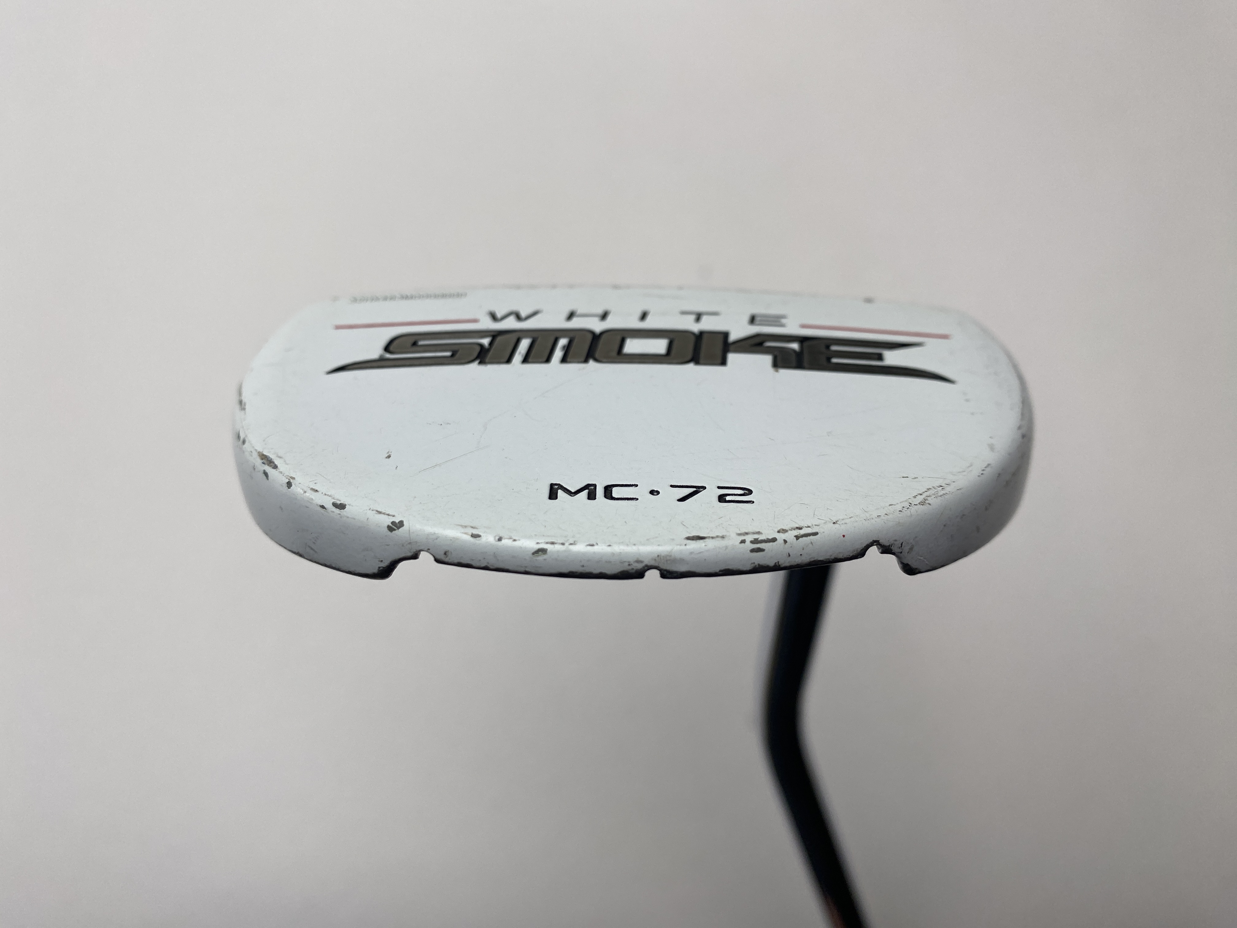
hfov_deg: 67.3
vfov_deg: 53.1
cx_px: 618
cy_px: 464
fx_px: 929
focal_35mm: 26
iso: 32
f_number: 1.8
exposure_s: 1/517
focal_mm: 4.25
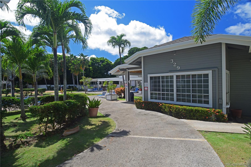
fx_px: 251
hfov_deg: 53.1
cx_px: 126
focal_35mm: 36
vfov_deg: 36.9
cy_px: 84
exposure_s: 1/200
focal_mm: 24
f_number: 10
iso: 400
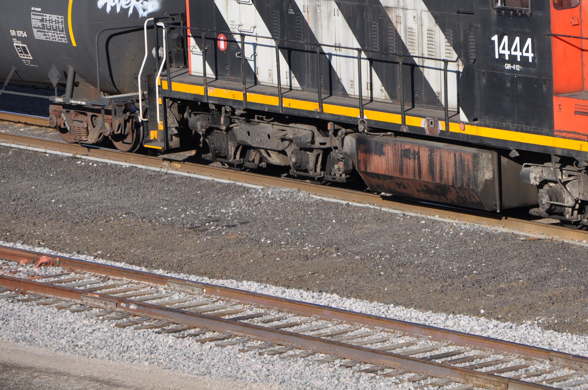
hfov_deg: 7.8
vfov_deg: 5.2
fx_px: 4304
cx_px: 489
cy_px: 65
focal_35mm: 264
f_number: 5.6
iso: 400
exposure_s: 1/1250
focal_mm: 105
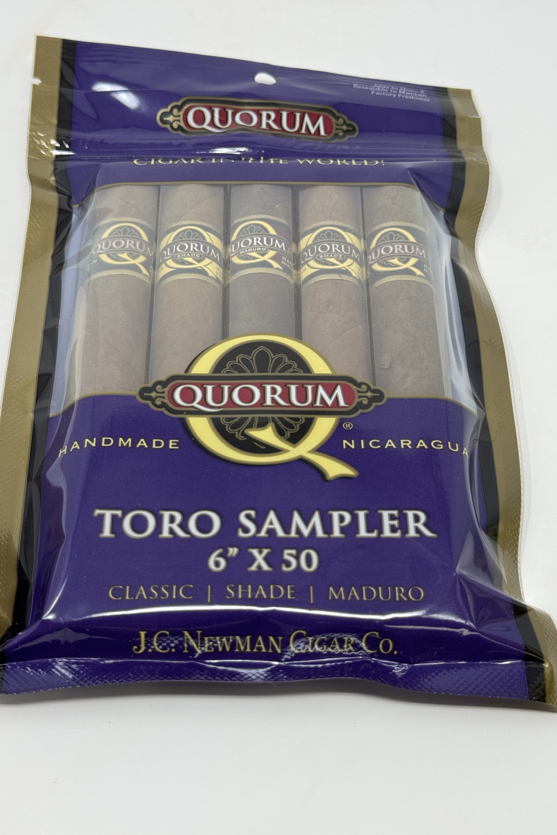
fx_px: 1160
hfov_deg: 27.0
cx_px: 260
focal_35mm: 50
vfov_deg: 39.6
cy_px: 418
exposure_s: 1/163
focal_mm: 6.76
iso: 64
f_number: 1.78
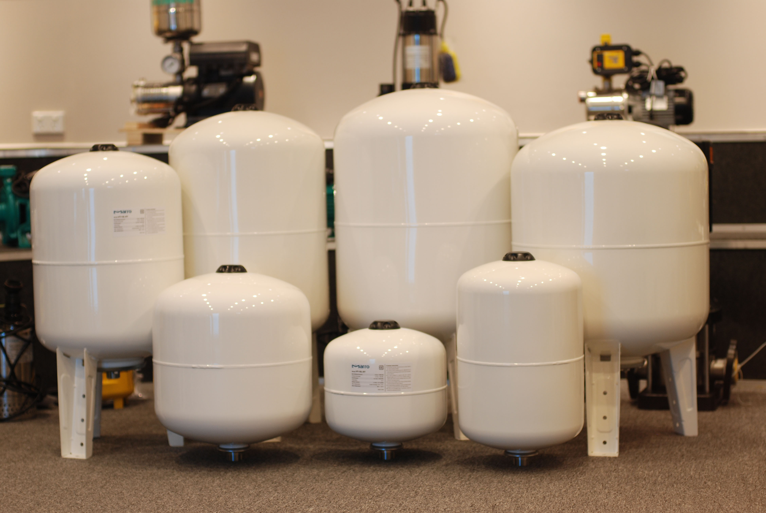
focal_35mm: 75
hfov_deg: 27.0
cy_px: 256
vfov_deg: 18.2
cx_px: 383
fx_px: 1598
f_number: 2.5
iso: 200
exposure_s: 1/80
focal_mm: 50
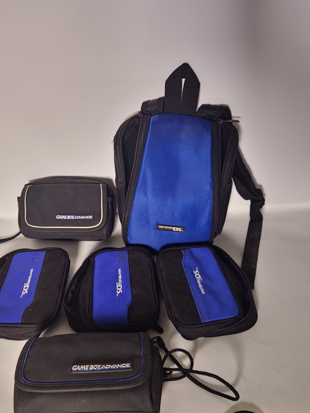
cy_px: 246
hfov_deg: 48.1
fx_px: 346
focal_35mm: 29
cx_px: 134
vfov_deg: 61.2
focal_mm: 5.4
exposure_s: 1/120
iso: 100
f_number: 1.8
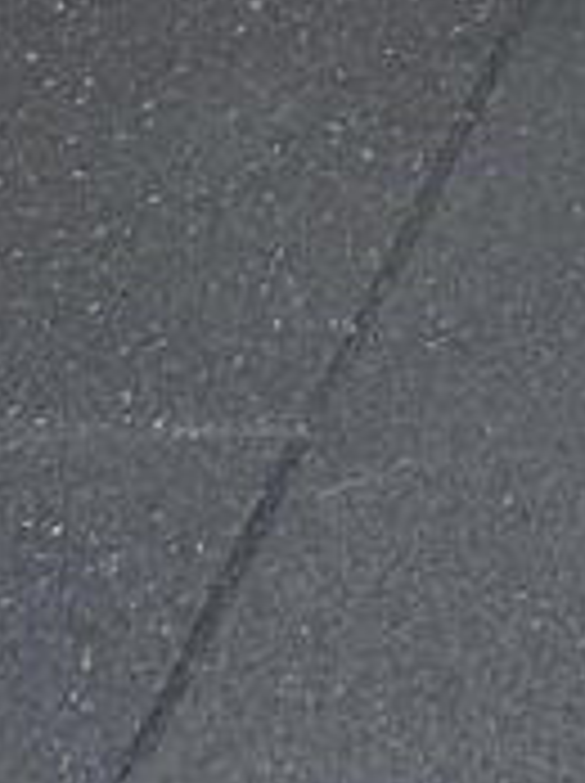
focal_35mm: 184
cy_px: -2081
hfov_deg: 6.8
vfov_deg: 8.0
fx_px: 4156
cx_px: 2056
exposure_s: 1/100
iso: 125
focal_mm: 6.76
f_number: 1.78
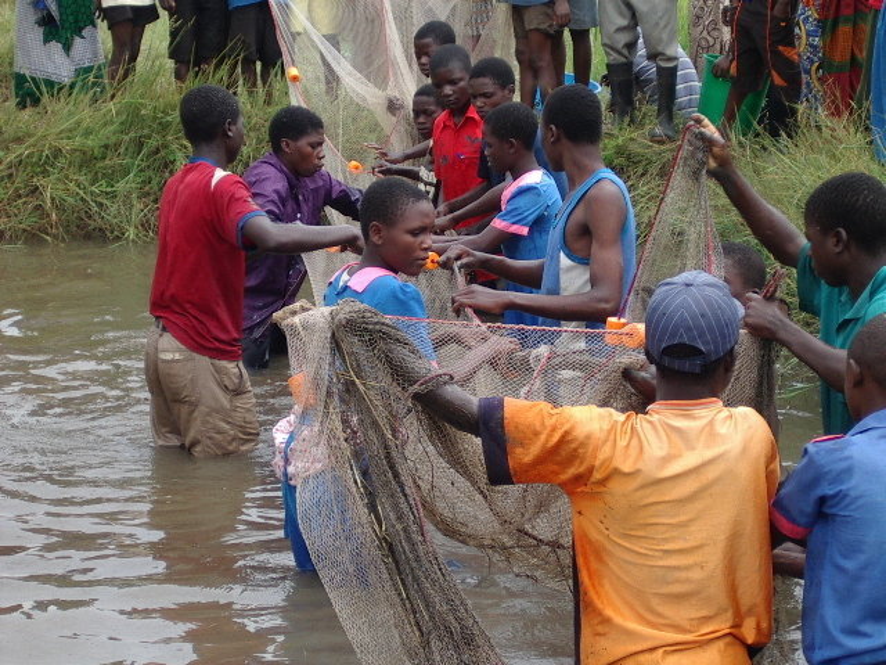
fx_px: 2918
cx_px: 443
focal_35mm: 114
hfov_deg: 17.3
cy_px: 332
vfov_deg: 13.0
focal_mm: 17.4
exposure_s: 1/160
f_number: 5
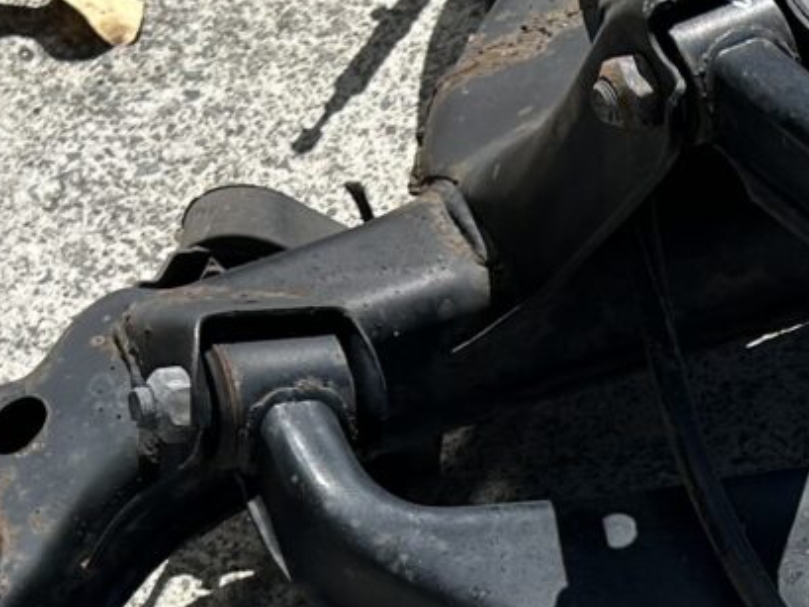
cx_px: 1023
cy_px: 929
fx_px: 2852
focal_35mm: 122
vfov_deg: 11.6
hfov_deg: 15.4
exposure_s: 1/5882
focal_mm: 5.7
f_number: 1.5
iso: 50
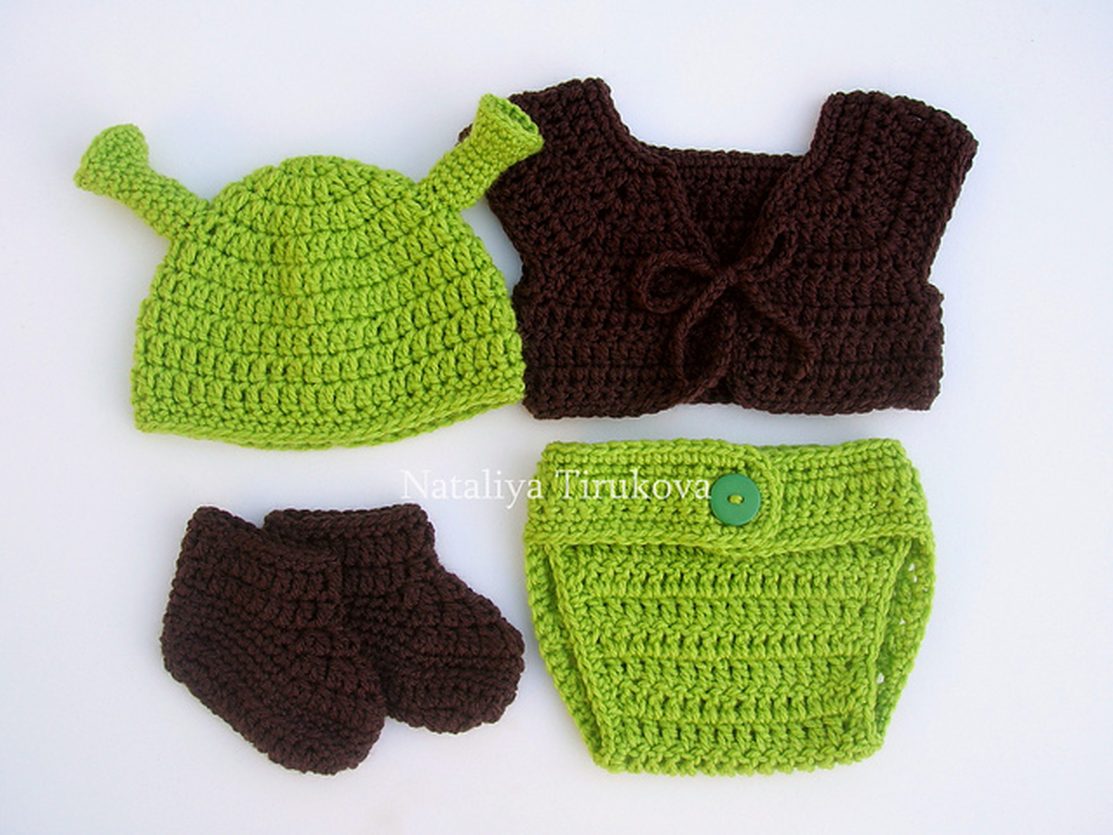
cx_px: 556
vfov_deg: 39.7
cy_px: 418
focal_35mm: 36
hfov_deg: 51.4
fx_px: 1157
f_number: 4.9
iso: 50
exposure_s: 1/50.4
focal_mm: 6
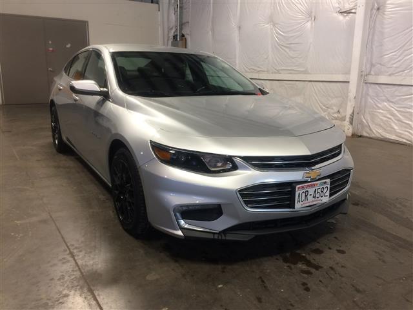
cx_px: 206
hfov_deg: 61.7
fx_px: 346
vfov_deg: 48.2
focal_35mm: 29
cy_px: 155
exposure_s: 1/30
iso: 50
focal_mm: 4.15
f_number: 2.2
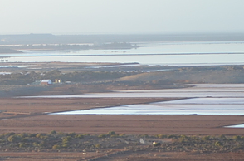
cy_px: 115
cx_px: -71
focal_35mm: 297
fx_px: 2005
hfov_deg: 6.9
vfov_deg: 4.6
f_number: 6.3
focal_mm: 55
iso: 200
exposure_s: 1/160
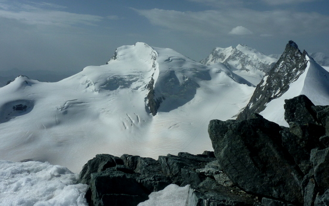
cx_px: 150
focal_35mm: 33
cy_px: 90
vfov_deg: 38.3
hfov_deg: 58.0
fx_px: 296
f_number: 6.3
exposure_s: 1/800
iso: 80
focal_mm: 4.4
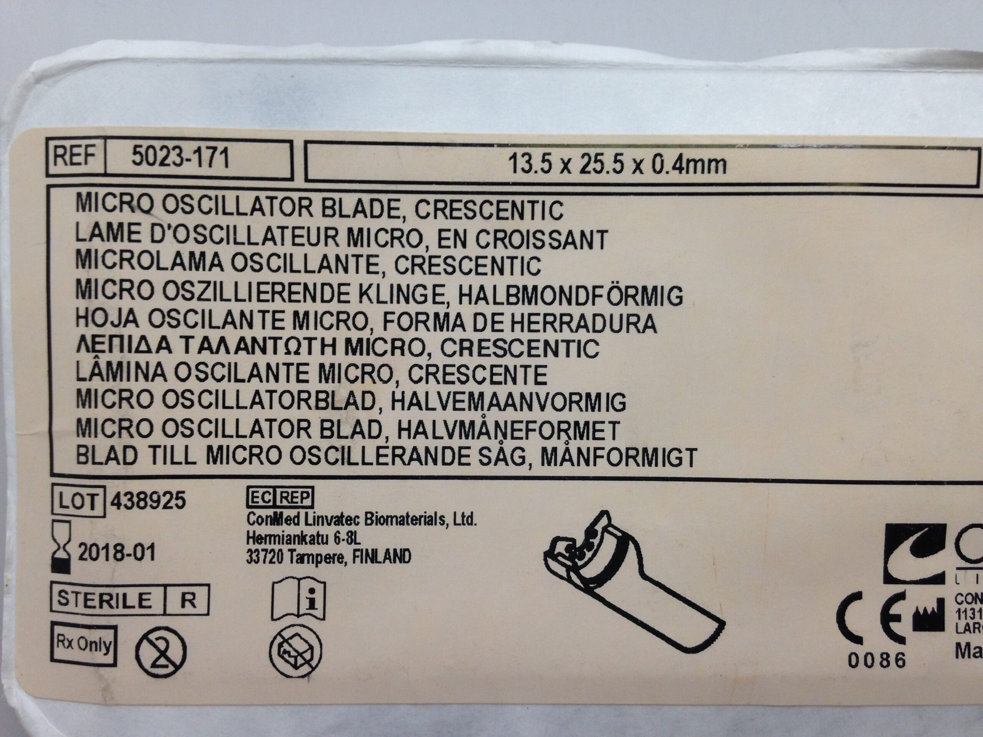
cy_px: 368
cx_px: 492
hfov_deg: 55.4
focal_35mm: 33
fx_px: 937
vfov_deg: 42.9
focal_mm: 4.12
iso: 64
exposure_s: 1/60
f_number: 2.4
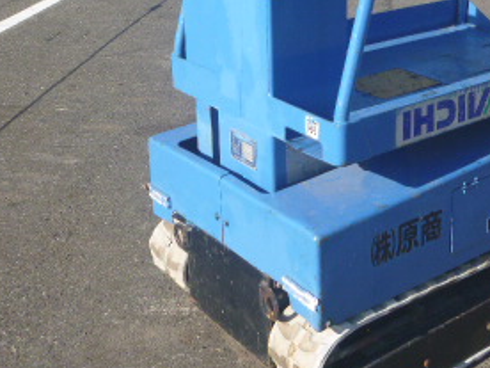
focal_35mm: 58
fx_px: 821
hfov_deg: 32.6
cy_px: 11
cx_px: 371
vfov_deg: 24.2
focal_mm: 4.5
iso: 100
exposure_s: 1/400
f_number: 3.9
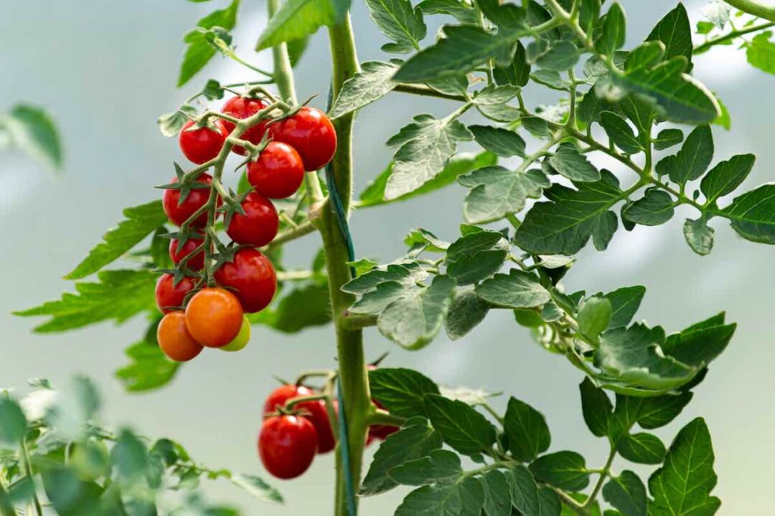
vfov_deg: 6.9
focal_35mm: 200
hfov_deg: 10.3
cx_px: 388
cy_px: 258
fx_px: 4303
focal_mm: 200
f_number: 3.2
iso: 100
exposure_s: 1/400
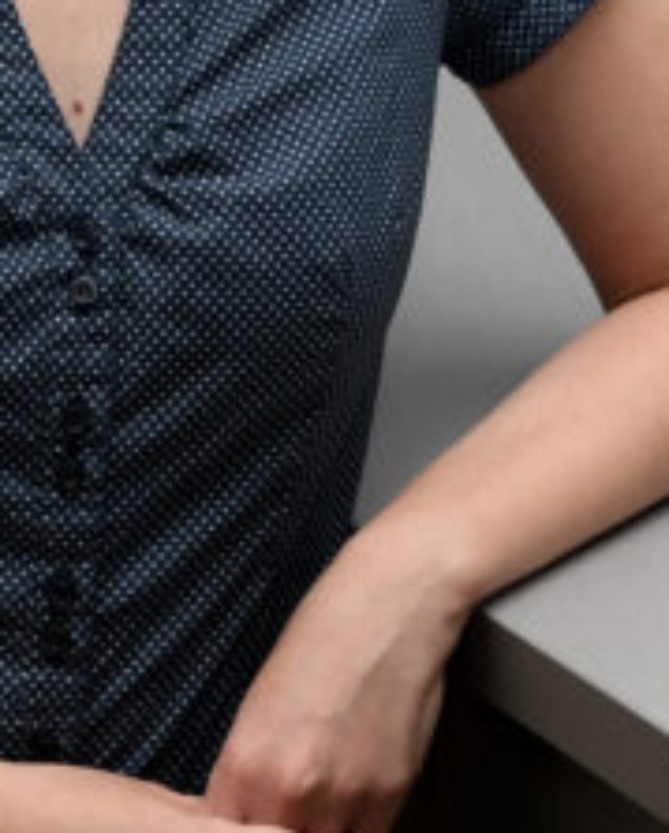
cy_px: -21
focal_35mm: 142
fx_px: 3507
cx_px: 691
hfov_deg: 10.8
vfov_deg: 13.3
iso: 400
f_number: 5.6
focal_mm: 22
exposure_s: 1/60
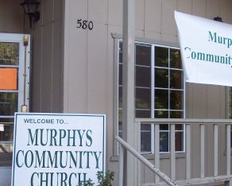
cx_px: 141
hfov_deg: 29.0
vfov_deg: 23.5
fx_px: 447
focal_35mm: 65
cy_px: 95
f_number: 2.8
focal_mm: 8
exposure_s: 1/350
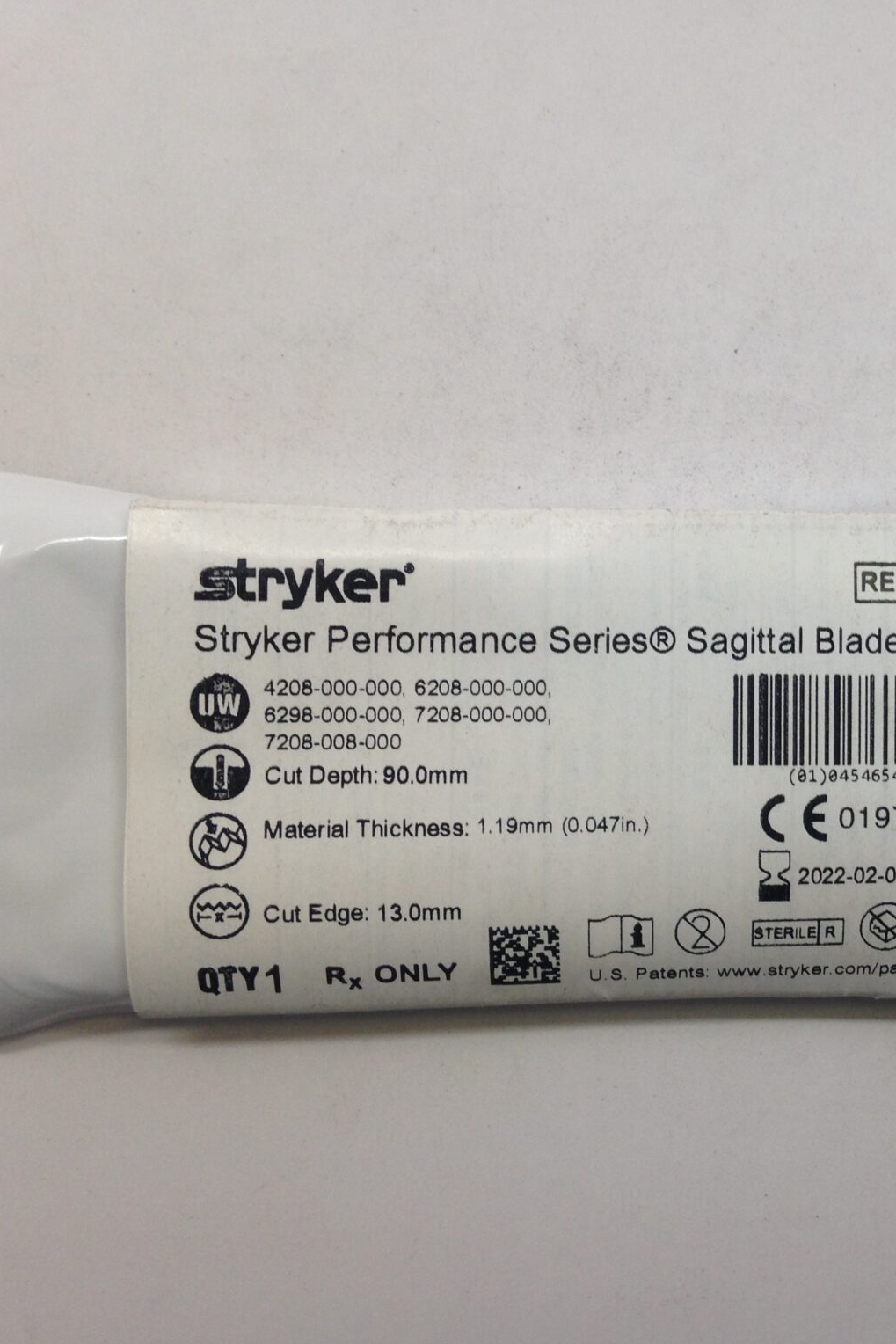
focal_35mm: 46
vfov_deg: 42.7
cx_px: 841
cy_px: 675
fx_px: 1717
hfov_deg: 27.9
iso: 50
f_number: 2.4
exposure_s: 1/40
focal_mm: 4.12
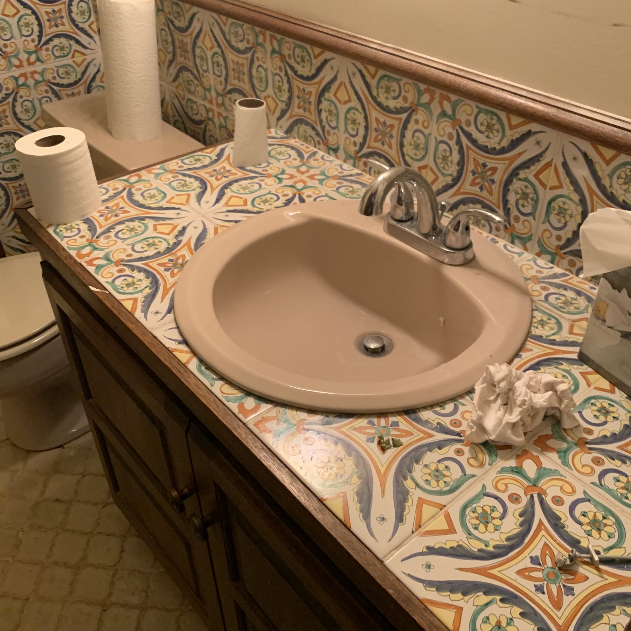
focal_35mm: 31
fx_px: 639
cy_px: 326
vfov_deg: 52.5
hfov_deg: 52.5
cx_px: 312
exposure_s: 1/40
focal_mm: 4.25
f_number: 1.8
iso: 250
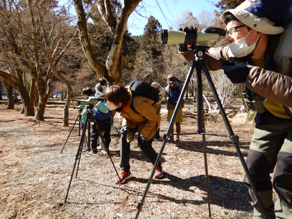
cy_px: 110
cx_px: 146
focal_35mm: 24
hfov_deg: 71.6
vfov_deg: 56.8
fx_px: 202
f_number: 2.8
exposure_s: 1/500
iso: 125
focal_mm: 4.3
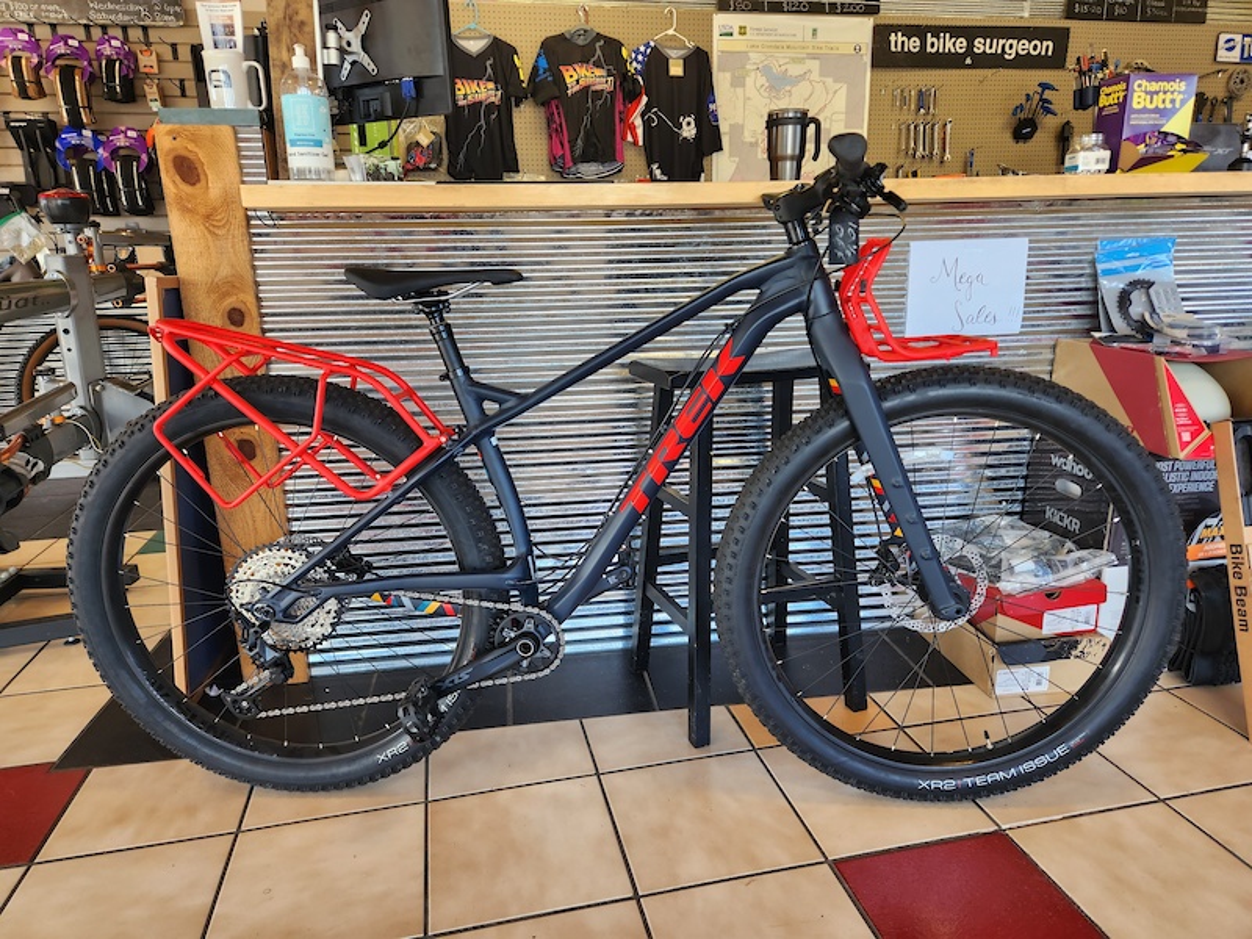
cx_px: 626
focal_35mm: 23
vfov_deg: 58.9
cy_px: 470
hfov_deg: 73.9
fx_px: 832
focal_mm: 5.4
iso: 125
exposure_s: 1/180
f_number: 1.8
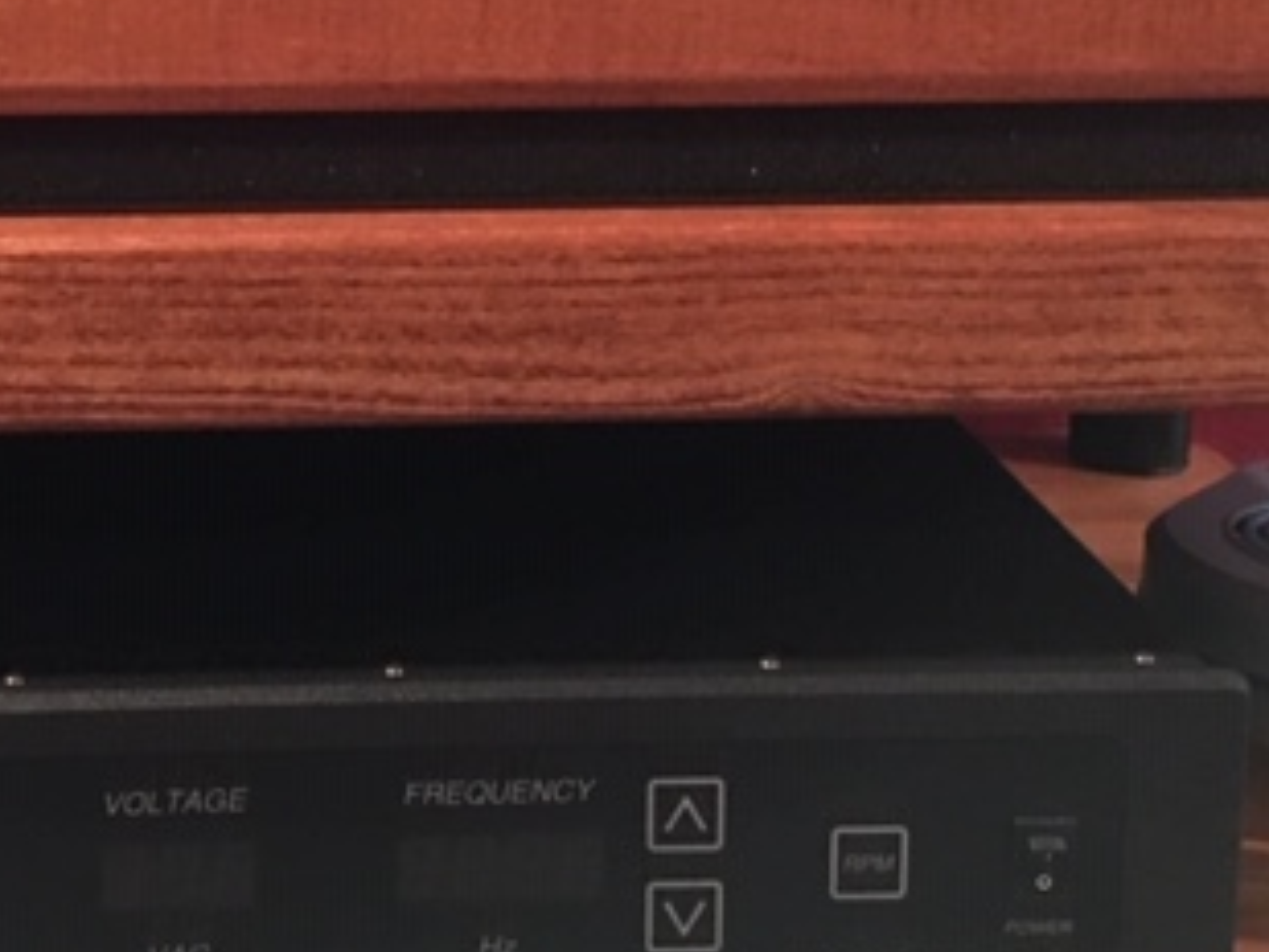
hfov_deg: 31.7
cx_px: 357
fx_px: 2200
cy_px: 148
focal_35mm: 60
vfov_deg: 23.9
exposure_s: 1/4
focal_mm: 4.15
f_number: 2.2
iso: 160
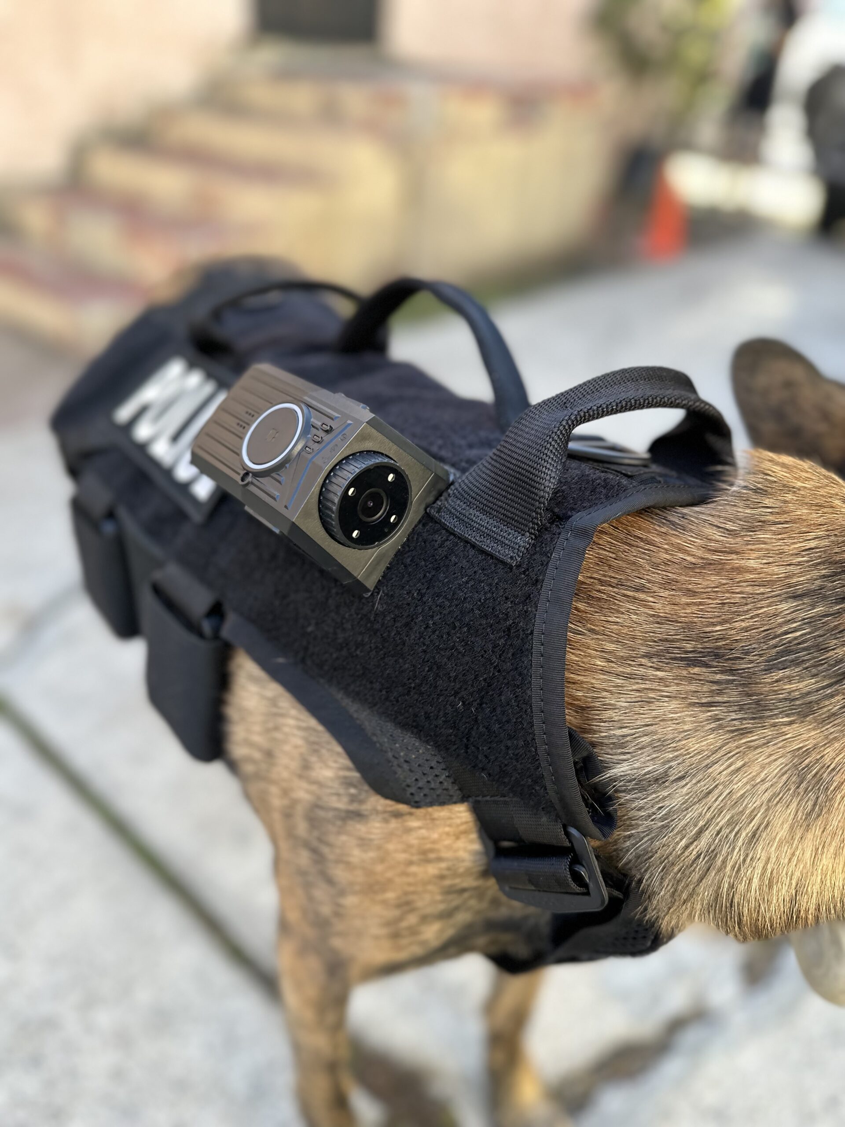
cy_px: 564
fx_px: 781
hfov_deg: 56.8
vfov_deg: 71.6
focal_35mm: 24
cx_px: 422
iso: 80
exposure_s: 1/267
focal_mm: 6.86
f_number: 1.78
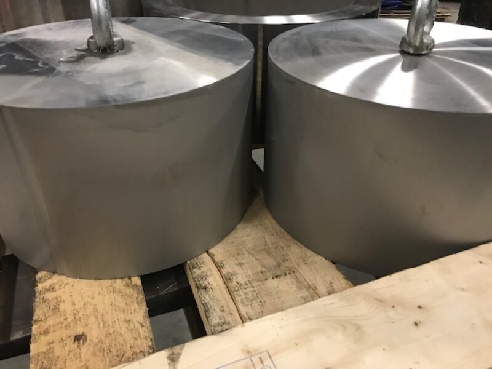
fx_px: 398
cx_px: 246
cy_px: 184
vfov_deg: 49.7
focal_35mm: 28
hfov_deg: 63.4
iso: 100
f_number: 1.8
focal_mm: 3.99
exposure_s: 1/17
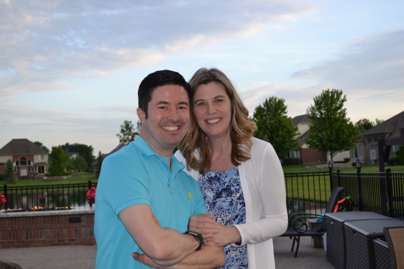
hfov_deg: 38.9
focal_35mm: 51
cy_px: 134
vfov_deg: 26.5
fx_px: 572
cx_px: 202
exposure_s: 1/125
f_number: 5
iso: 160
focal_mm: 34
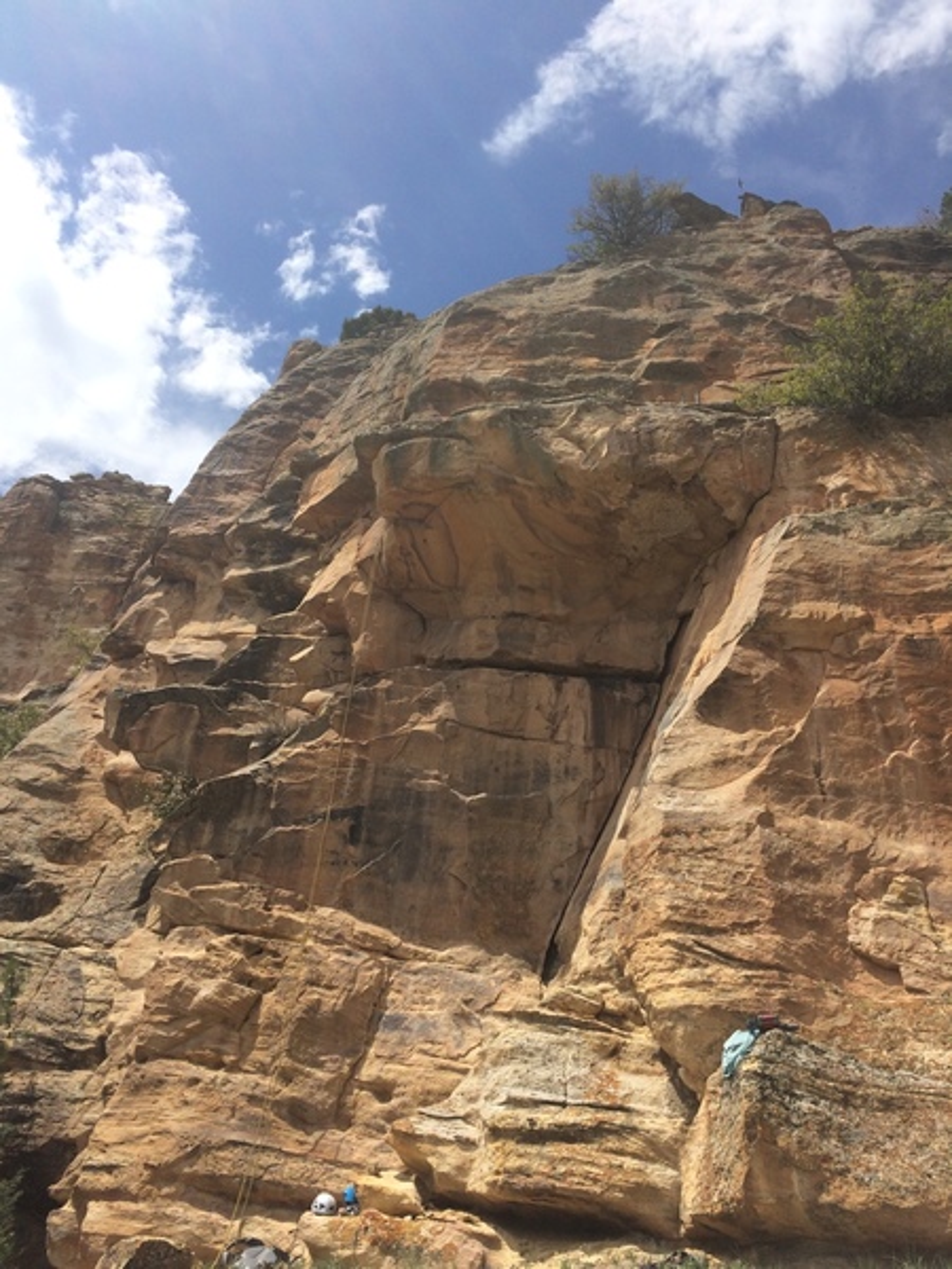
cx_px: 476
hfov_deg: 48.2
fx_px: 1063
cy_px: 634
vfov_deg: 61.7
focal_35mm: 29
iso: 32
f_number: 2.2
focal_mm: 4.15
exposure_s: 1/2933
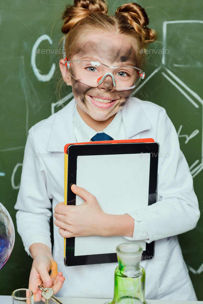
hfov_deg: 16.1
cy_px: 152
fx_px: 718
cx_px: 102
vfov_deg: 23.9
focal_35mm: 85
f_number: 5
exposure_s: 1/125
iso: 64
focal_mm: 85
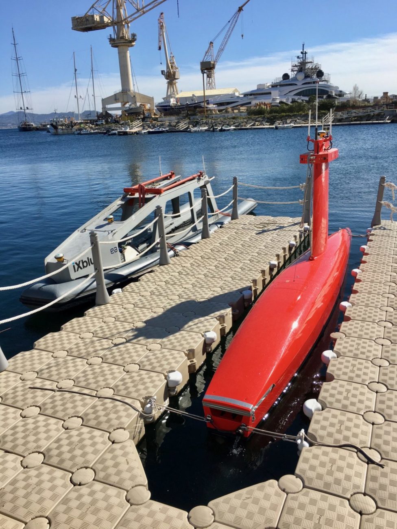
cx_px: 198
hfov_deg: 48.2
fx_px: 444
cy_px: 264
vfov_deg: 61.7
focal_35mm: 29
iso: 25
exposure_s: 1/1508
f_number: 2.2
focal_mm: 4.15
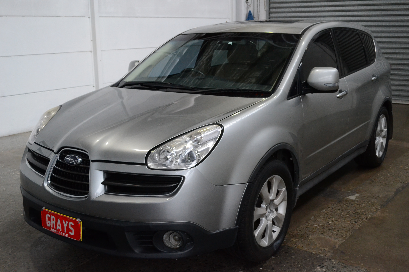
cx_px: 204
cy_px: 136
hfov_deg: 49.6
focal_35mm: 39
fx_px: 443
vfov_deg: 34.2
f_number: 4.2
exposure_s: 1/640
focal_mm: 26
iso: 1600
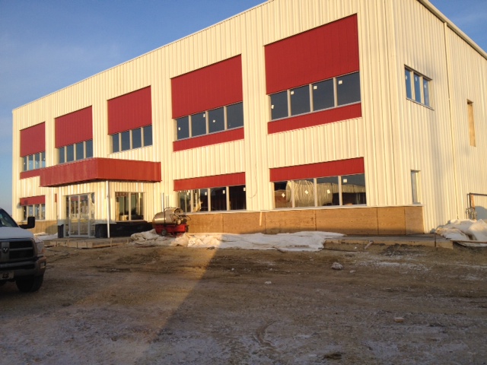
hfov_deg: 52.6
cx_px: 244
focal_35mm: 35
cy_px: 182
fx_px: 492
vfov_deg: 40.7
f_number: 2.4
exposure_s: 1/673
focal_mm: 4.28
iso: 50
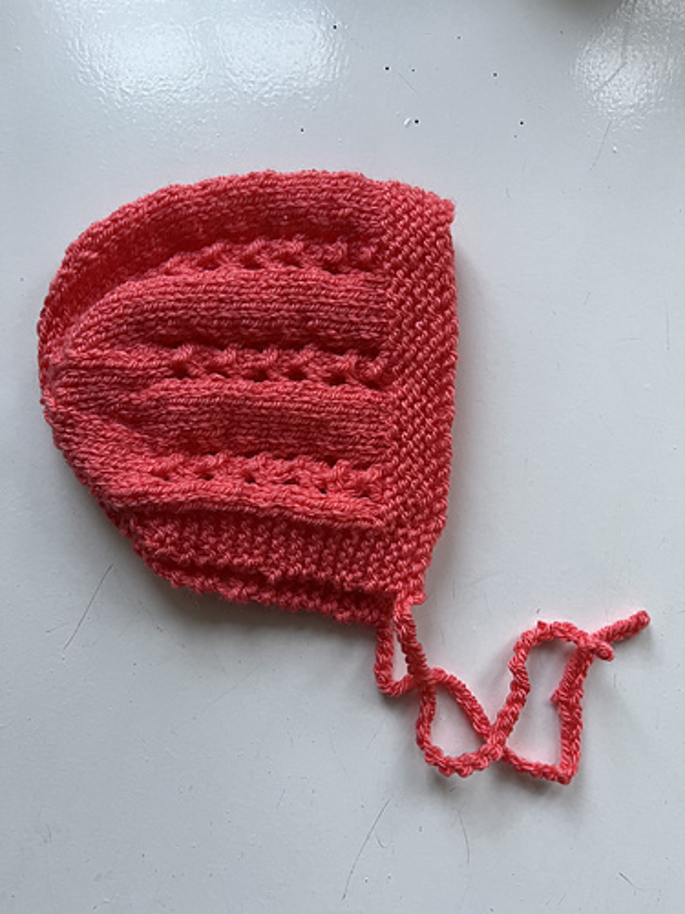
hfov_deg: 53.1
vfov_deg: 67.3
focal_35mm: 26
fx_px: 686
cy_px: 457
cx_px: 342
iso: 250
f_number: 1.6
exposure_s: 1/60
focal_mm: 5.1
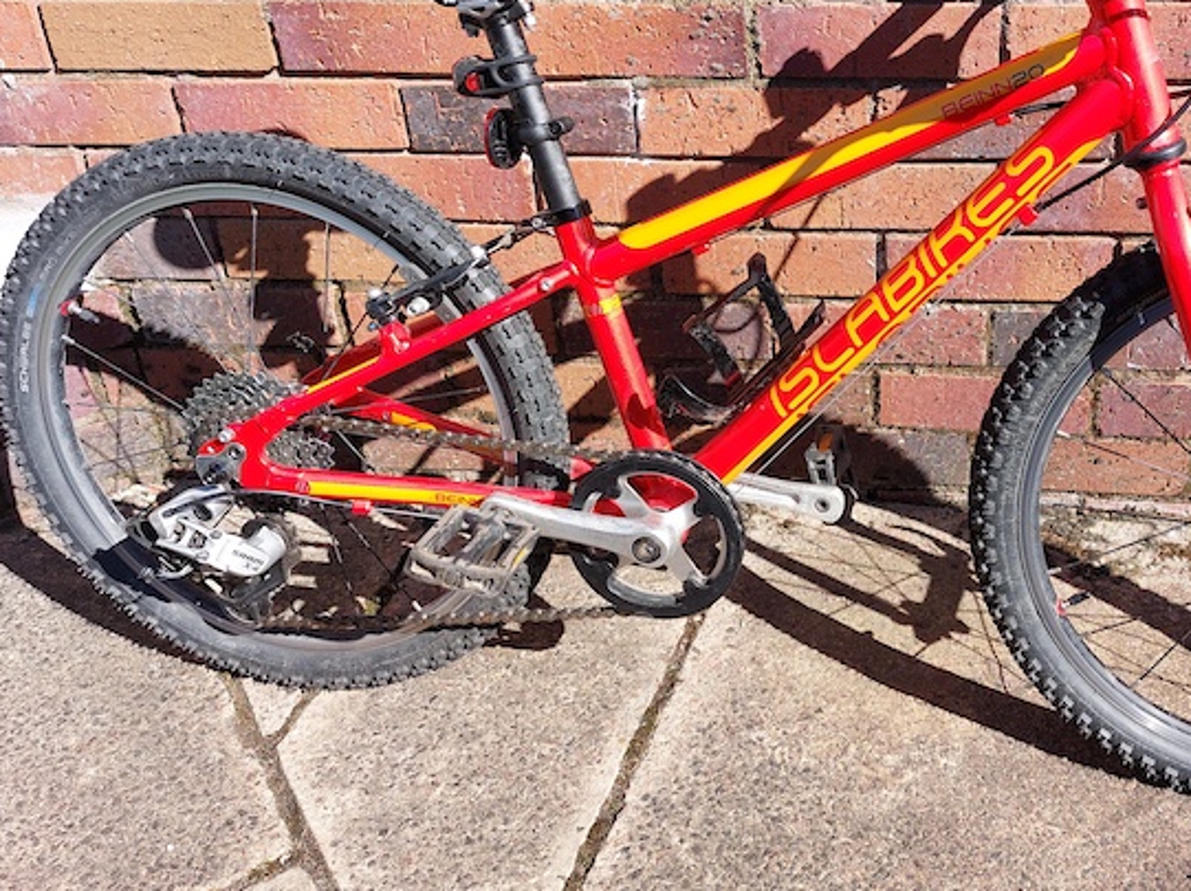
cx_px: 837
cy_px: 337
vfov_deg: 38.4
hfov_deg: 48.9
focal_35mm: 37
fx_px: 1272
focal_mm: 5.23
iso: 25
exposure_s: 1/494
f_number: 1.8
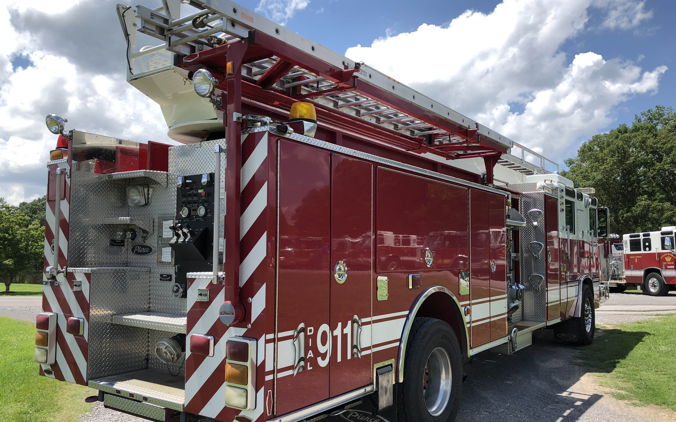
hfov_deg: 62.9
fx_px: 553
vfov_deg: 41.8
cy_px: 222
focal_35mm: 30
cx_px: 335
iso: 20
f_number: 1.8
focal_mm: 4
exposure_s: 1/1656
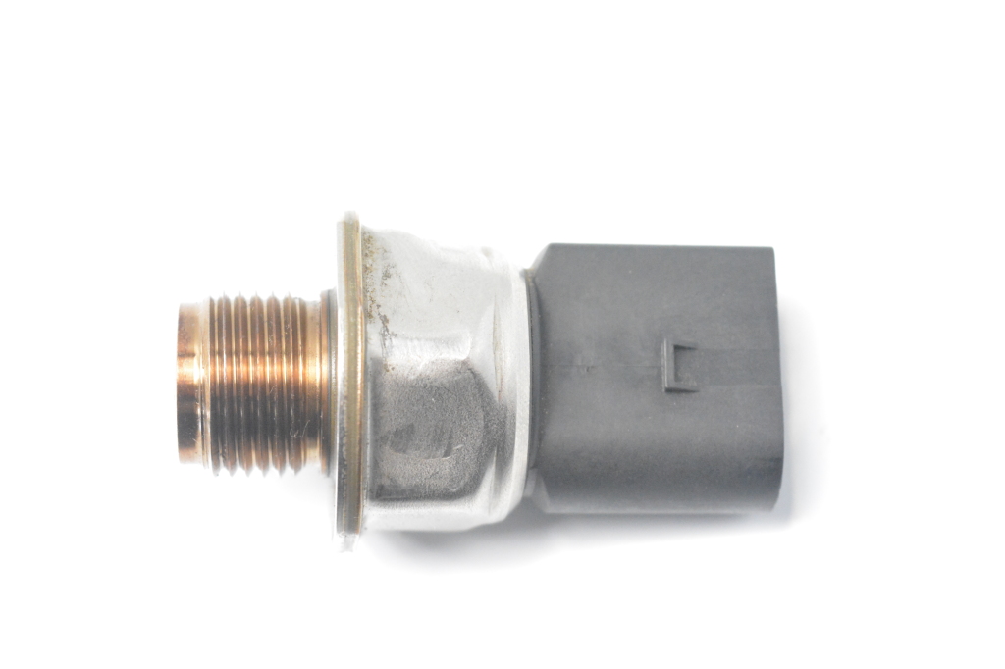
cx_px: 502
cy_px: 334
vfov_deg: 16.5
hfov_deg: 24.6
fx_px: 2302
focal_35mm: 82
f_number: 8
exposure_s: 1/250
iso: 6400
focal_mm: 55
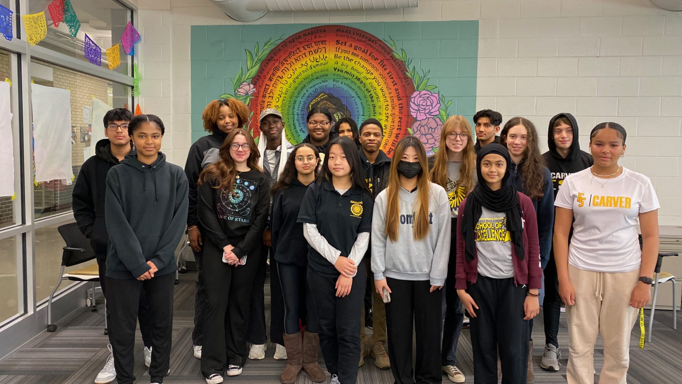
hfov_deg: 66.1
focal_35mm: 29
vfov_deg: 40.2
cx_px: 342
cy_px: 186
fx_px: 524
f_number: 1.8
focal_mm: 4.25
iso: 320
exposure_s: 1/60
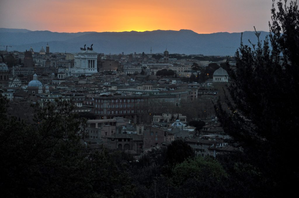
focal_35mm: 112
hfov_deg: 18.2
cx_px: 150
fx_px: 933
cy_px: 99
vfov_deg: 12.1
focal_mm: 75
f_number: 5.3
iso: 500
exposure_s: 1/100
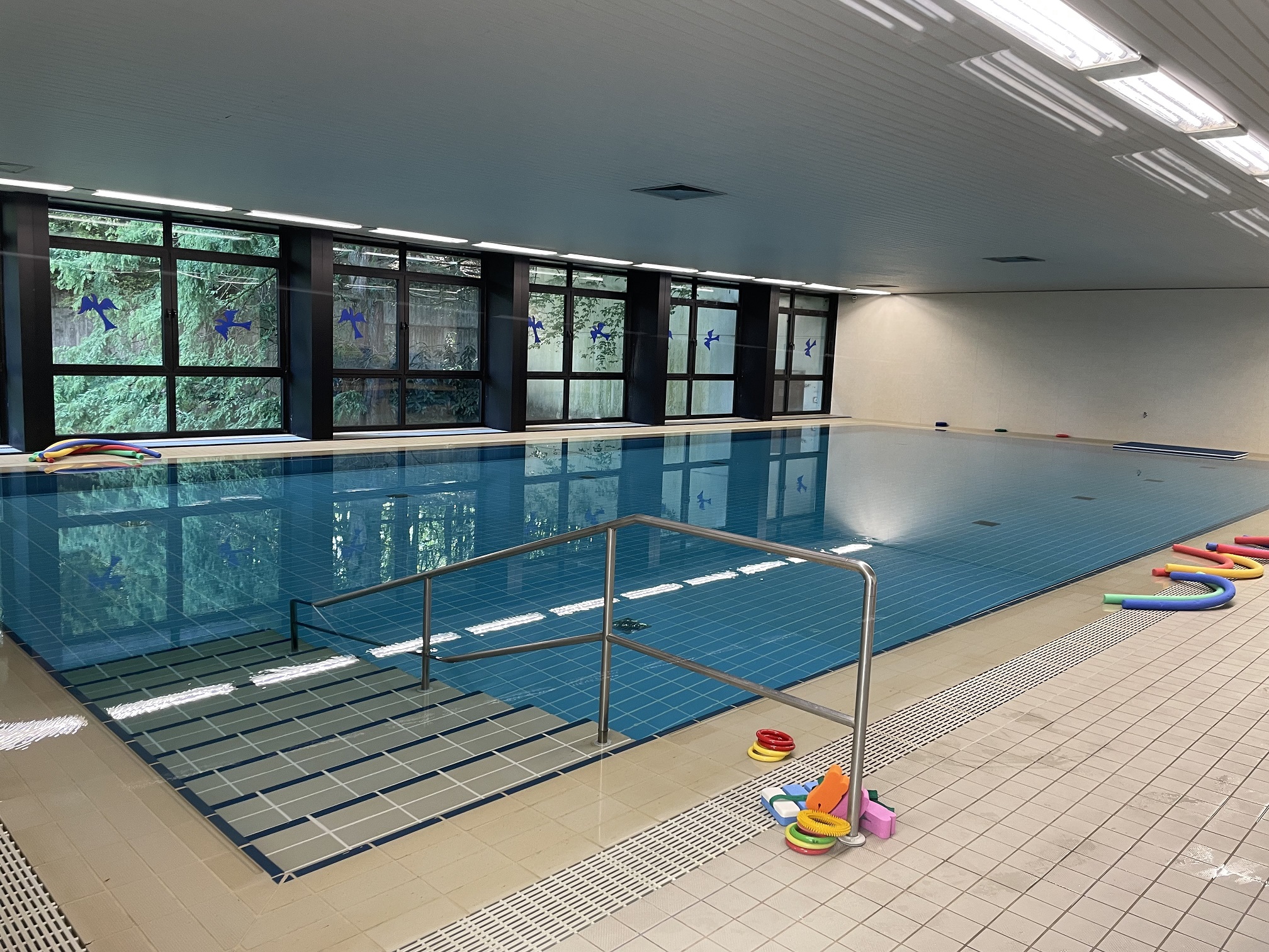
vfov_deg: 53.1
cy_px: 476
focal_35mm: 26
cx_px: 634
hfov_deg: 67.3
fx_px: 953
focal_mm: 4.2
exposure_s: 1/50
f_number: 1.6
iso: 80
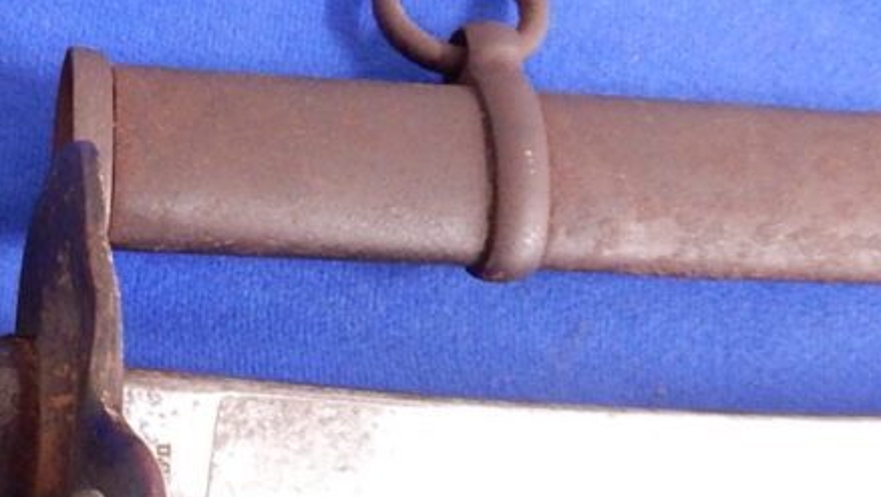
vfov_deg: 20.9
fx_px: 1309
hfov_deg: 32.0
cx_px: -129
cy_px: 481
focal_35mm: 56
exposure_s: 1/8
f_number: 3
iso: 500
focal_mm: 4
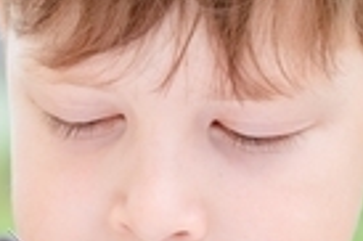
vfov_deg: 6.0
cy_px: 150
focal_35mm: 229
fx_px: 2306
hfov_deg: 9.0
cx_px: 191
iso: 200
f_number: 2
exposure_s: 1/1000
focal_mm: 35
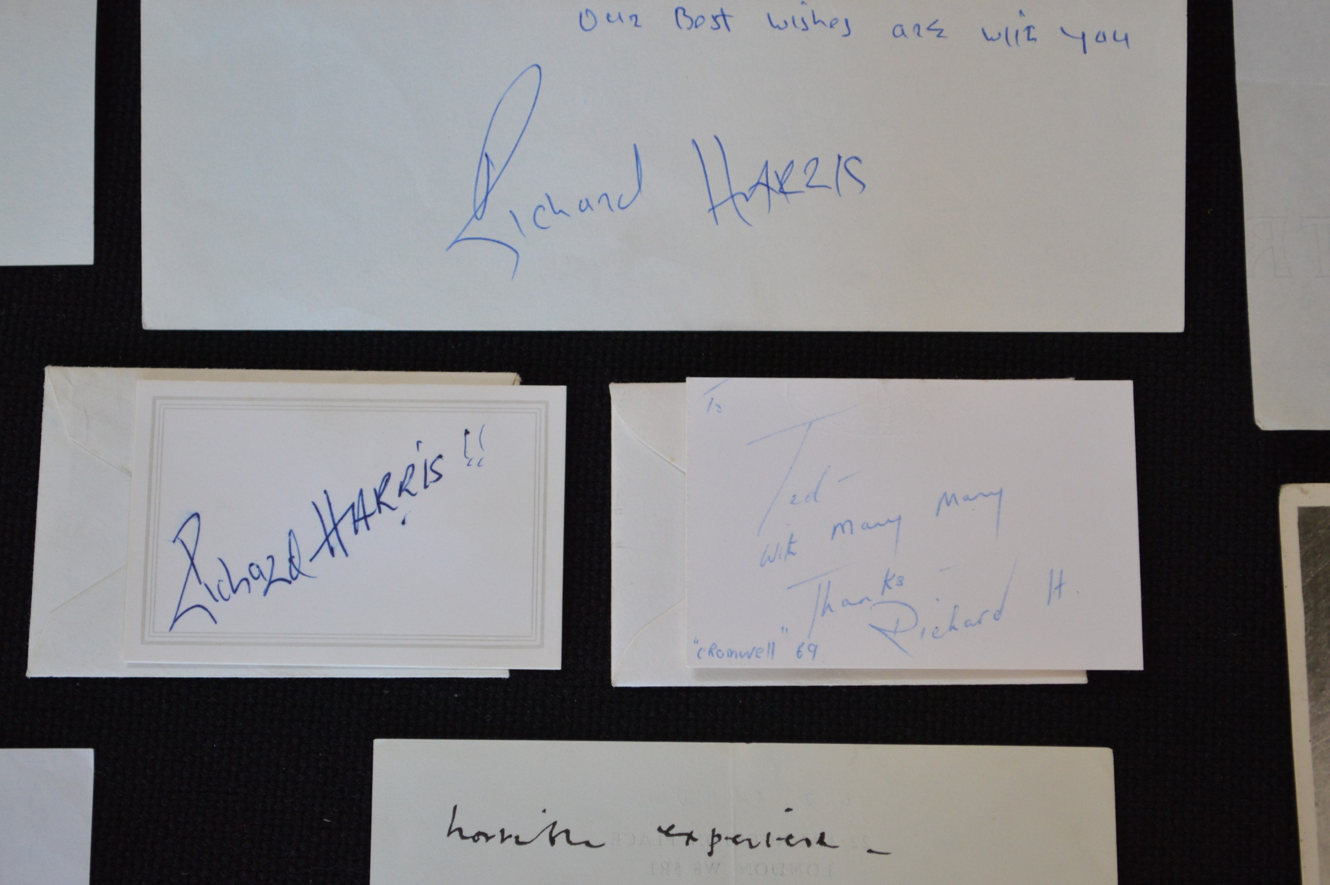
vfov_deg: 16.5
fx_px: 3045
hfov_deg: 24.6
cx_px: 665
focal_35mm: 82
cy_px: 442
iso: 1100
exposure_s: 1/60
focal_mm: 55
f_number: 5.6
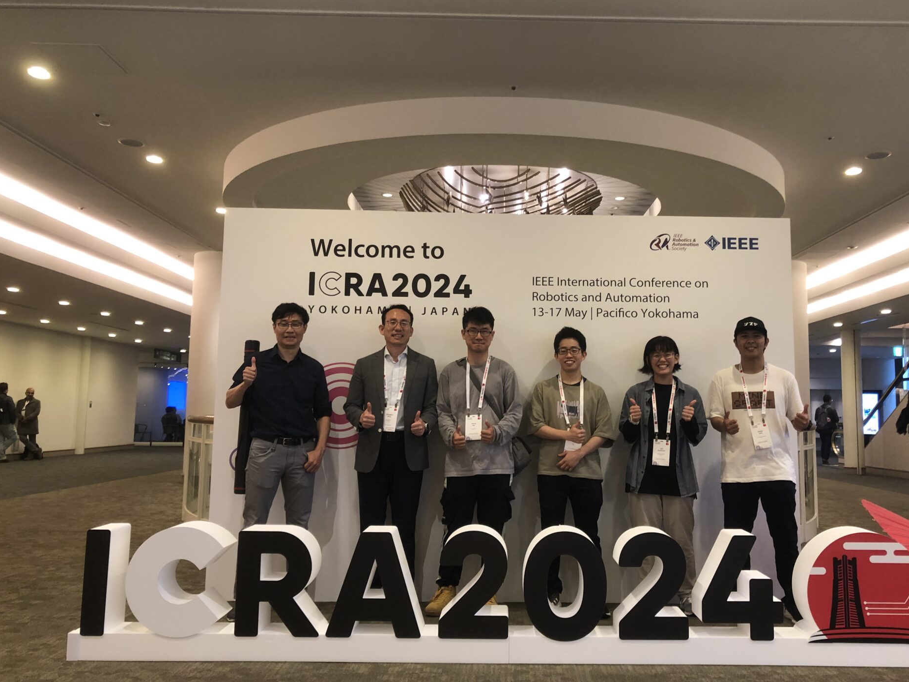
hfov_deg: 58.2
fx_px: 814
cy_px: 336
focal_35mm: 31
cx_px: 501
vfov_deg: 45.4
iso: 50
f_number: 1.8
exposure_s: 1/17
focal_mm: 4
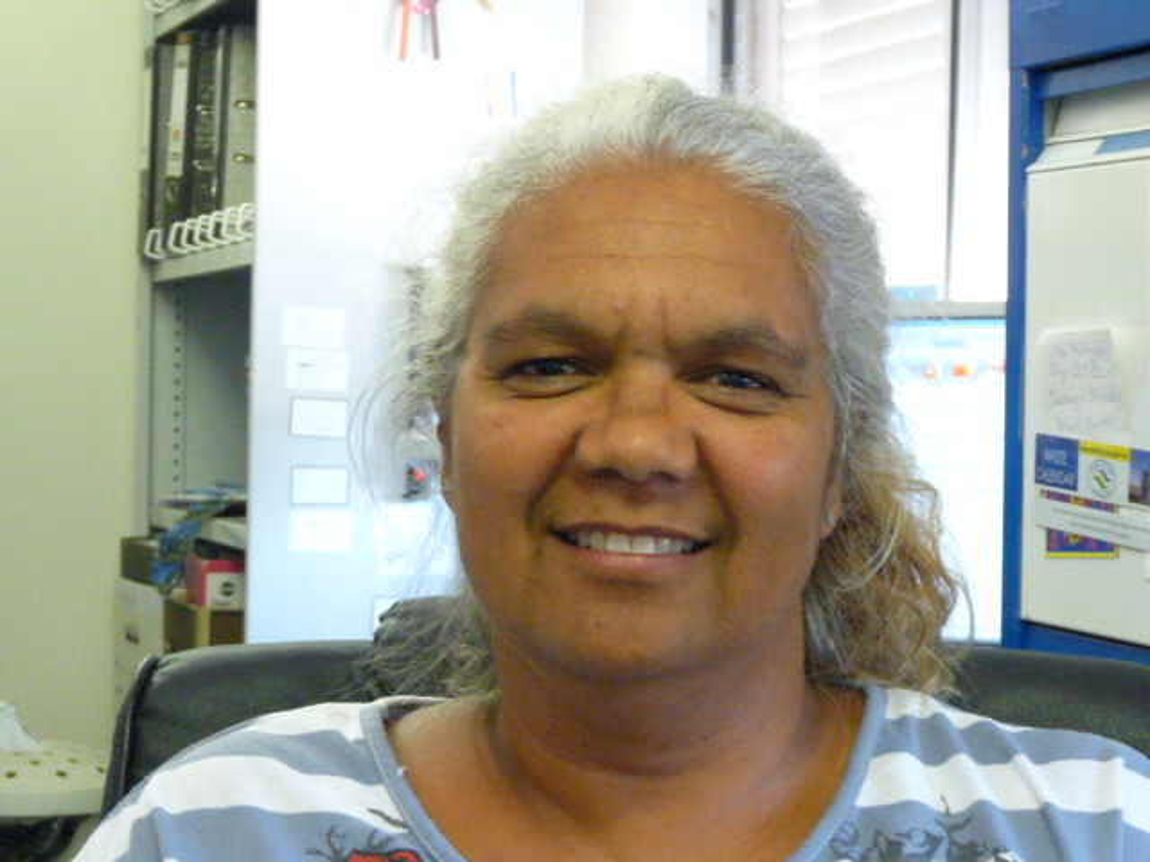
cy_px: 431
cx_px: 575
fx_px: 3156
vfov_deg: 15.6
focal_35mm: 95
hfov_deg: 20.7
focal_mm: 9.5
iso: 400
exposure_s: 1/13
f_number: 3.2
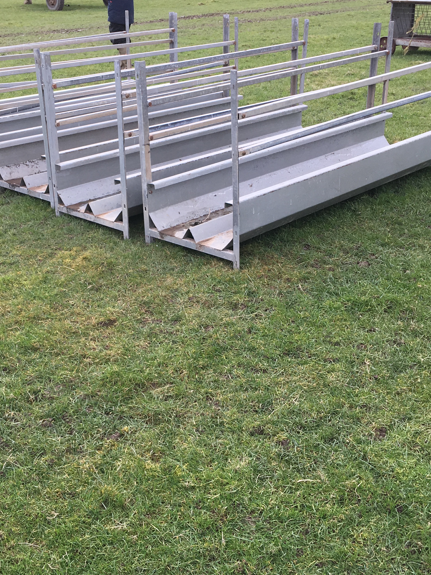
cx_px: 175
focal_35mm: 47
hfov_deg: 30.8
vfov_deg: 40.4
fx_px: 780
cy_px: 293
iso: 25
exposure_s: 1/289
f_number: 2.2
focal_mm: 4.15
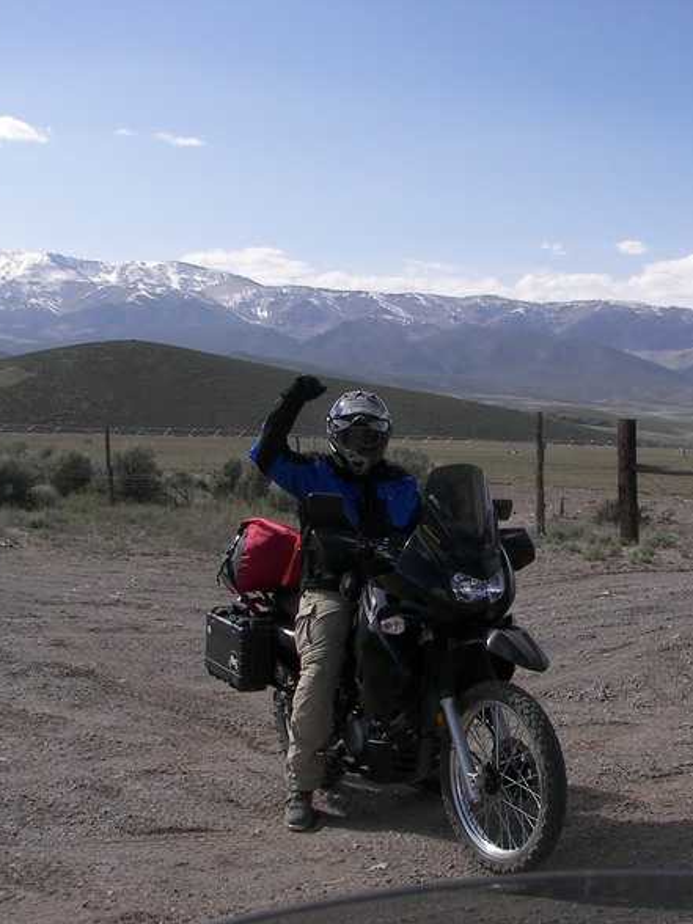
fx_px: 1308
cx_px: 427
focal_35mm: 49
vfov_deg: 38.9
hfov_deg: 29.6
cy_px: 468
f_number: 4
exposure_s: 1/640
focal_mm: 6
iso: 50
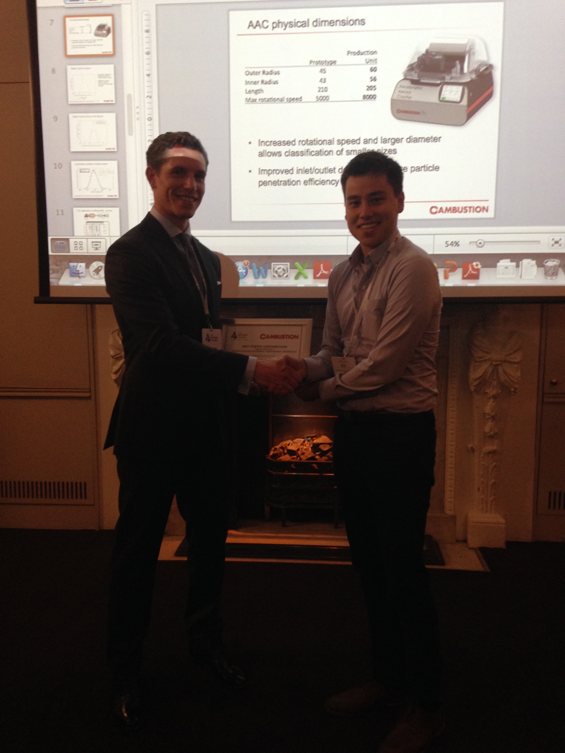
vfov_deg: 55.4
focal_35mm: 33
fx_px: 718
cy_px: 376
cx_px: 282
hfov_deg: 42.9
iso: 160
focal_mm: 4.12
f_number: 2.4
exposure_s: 1/20
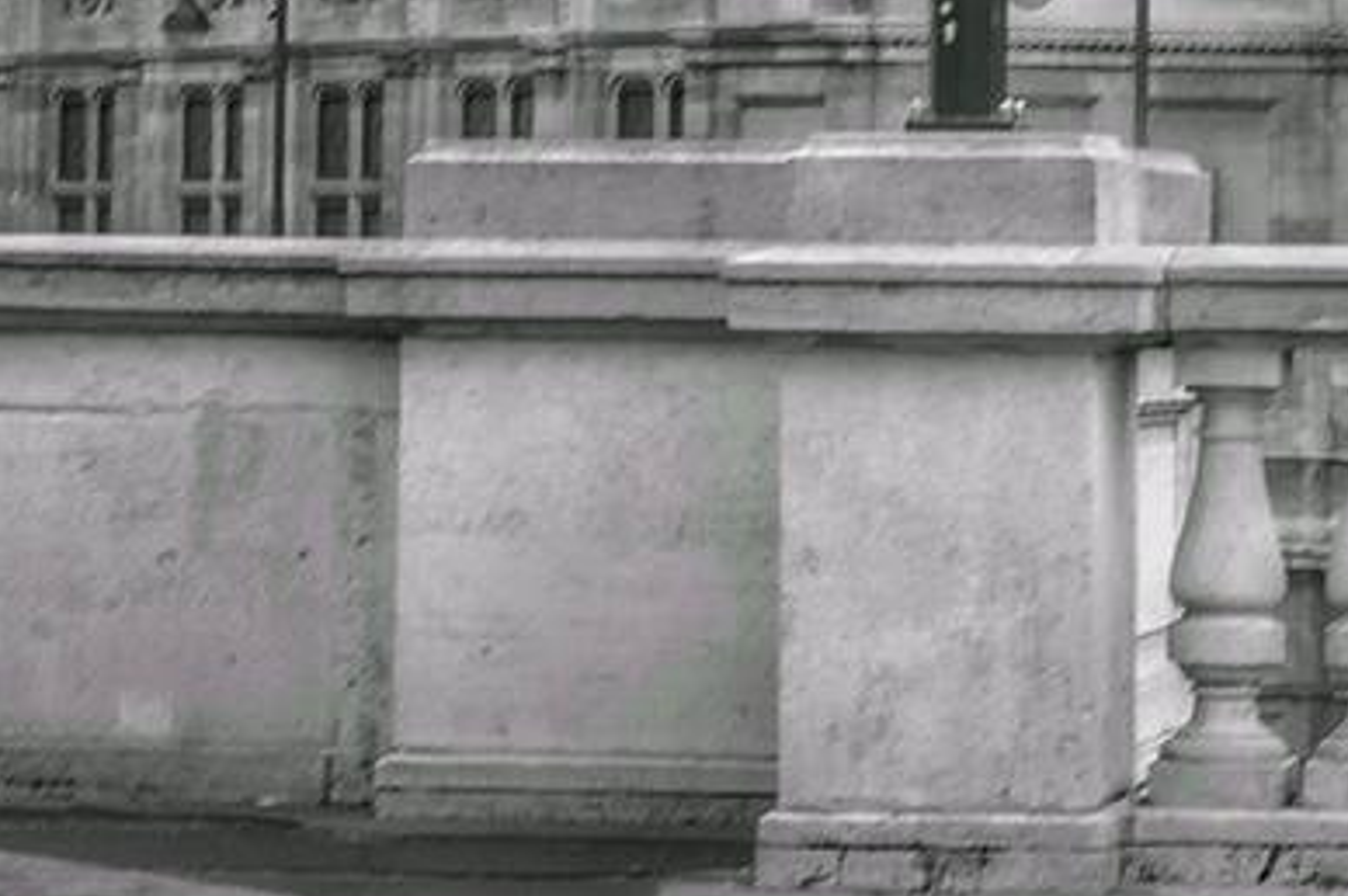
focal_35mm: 205
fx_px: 7669
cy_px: -295
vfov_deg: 6.6
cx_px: 1444
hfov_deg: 9.9
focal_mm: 32
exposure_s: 1/50
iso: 100
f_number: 9
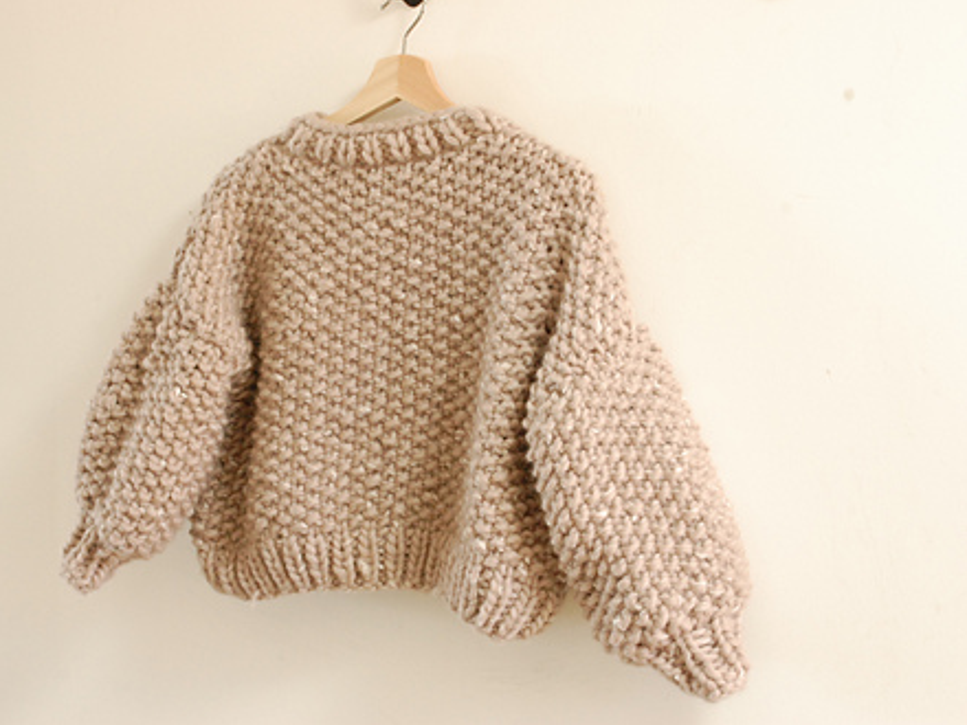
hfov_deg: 32.7
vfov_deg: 24.8
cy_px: 361
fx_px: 1648
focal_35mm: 59
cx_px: 420
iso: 1600
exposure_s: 1/20
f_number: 9
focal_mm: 36
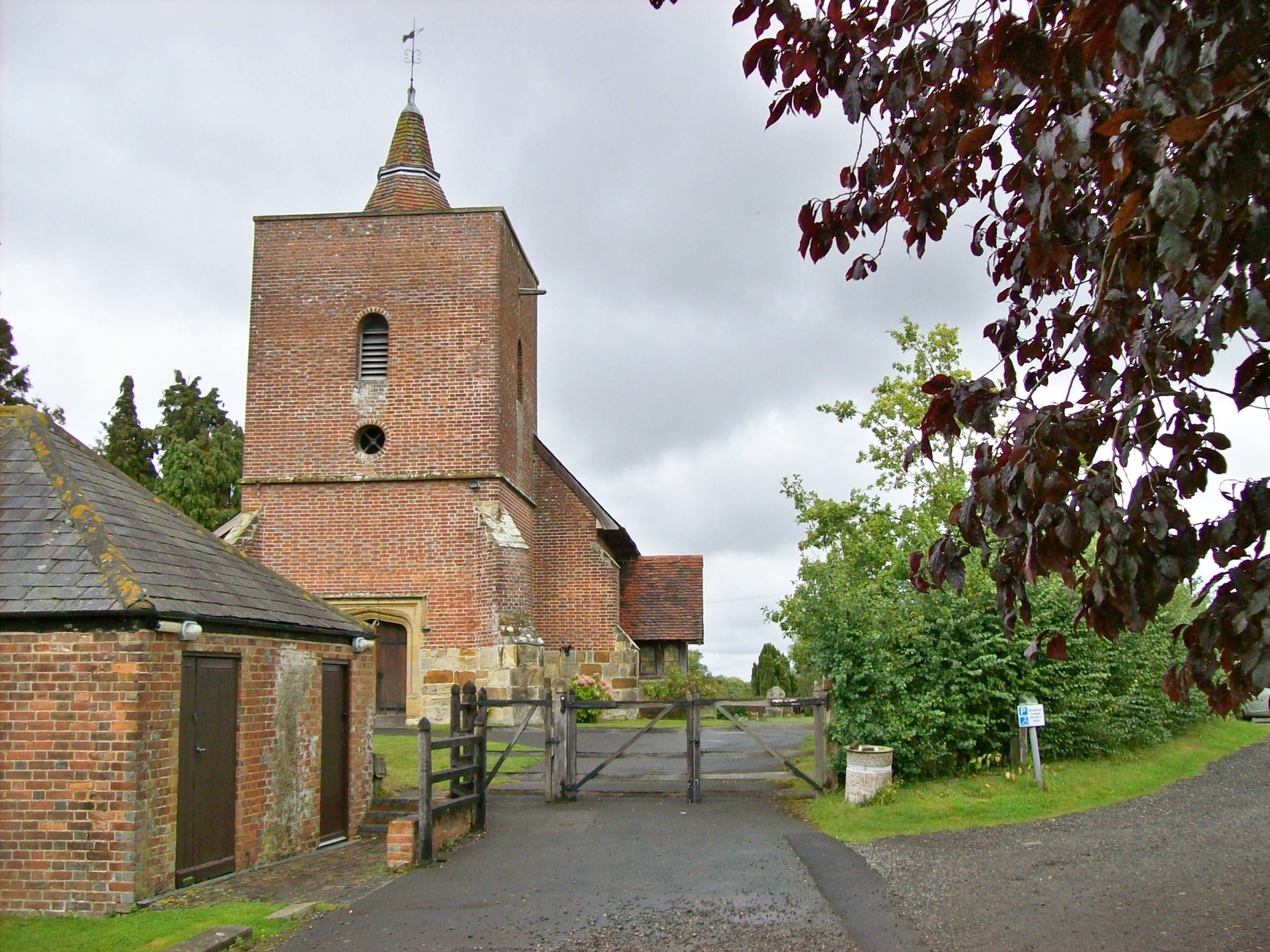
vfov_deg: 39.7
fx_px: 1321
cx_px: 635
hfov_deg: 51.4
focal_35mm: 36
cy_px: 476
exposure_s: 1/564
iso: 80
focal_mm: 6
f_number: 2.7
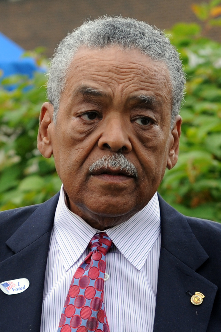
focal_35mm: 58
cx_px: 110
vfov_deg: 34.5
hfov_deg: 23.4
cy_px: 166
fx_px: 534
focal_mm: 58
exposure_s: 1/125
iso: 400
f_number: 4.5
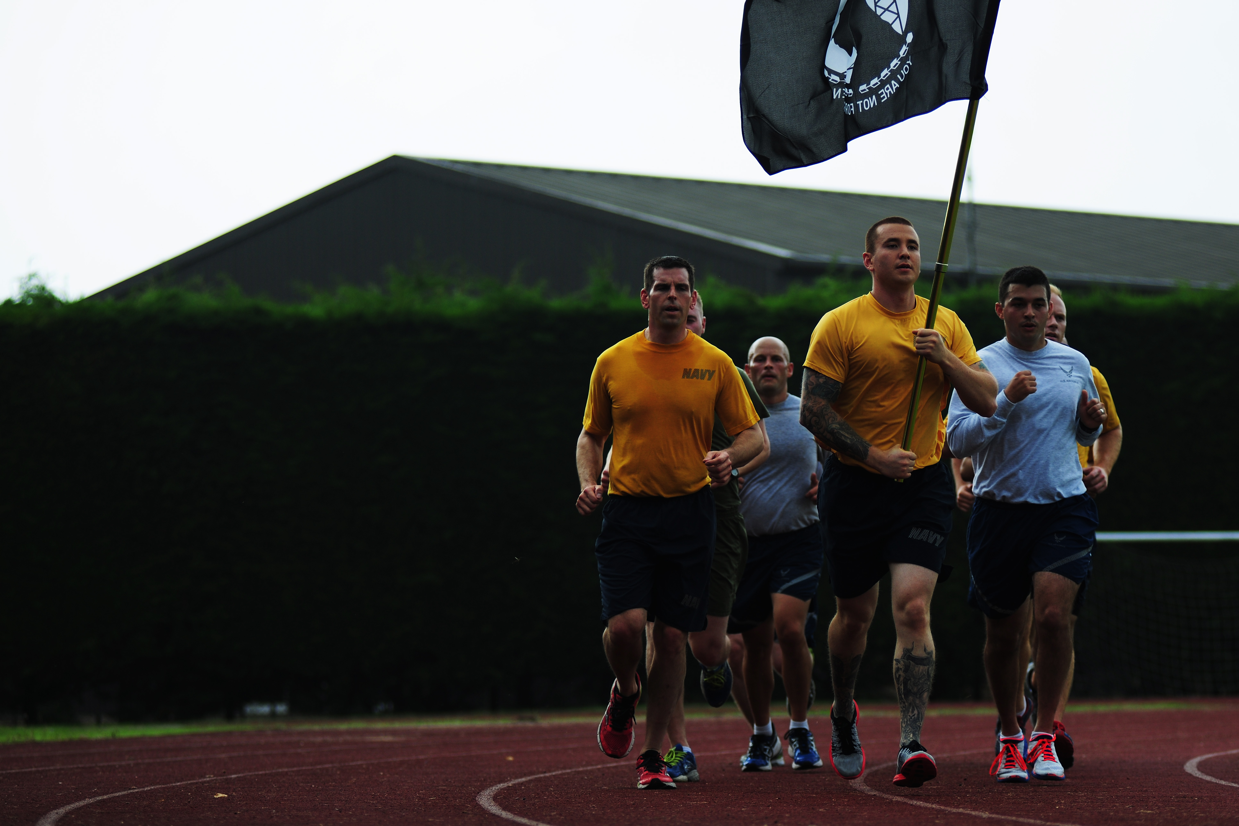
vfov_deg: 12.2
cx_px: 620
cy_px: 413
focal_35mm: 112
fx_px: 3854
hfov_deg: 18.3
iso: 125
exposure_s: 1/2000
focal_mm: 112
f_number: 2.8
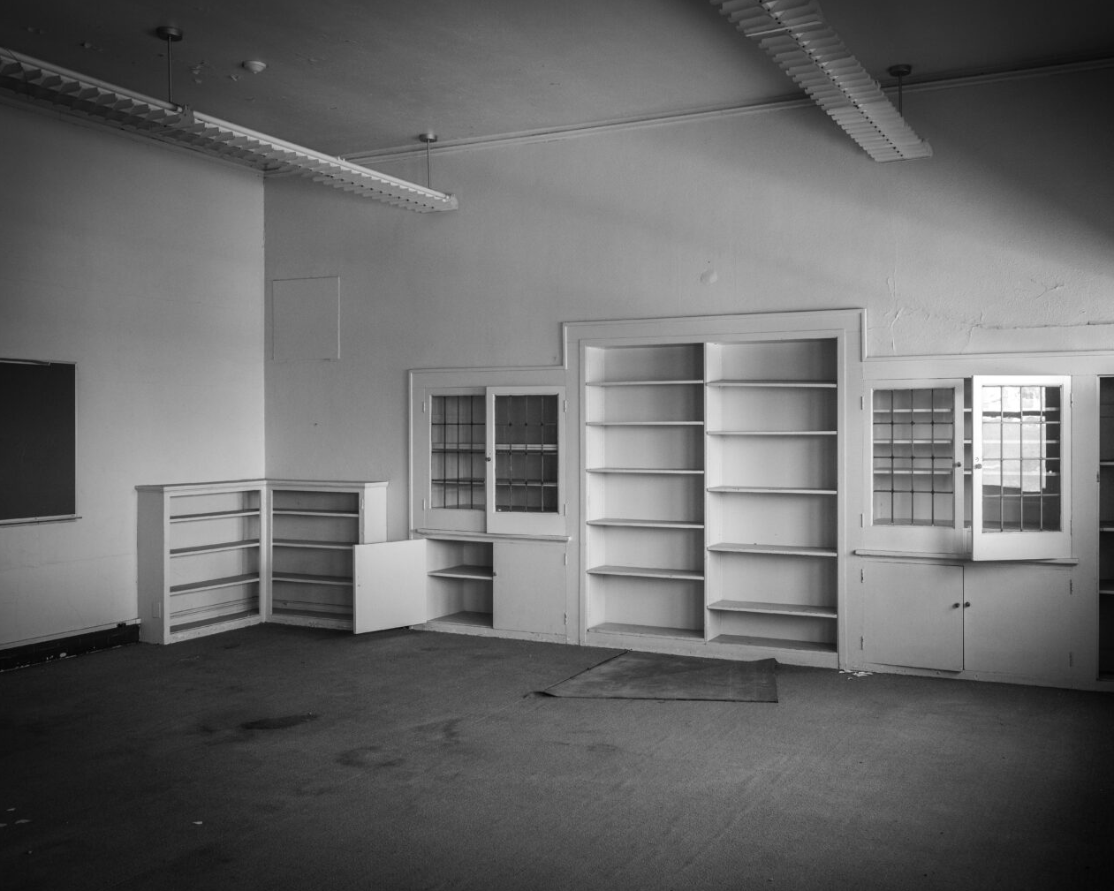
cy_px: 442
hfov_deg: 55.5
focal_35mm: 32
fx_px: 1055
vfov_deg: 45.8
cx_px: 633
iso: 1000
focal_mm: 28
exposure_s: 1/125
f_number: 5.6
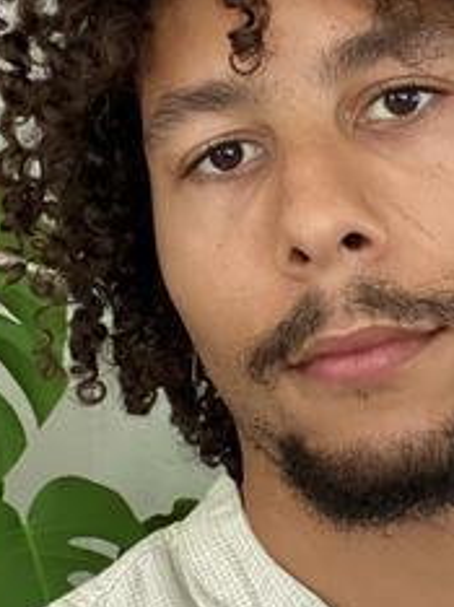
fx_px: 1366
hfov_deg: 18.7
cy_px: 327
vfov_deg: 25.0
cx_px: 348
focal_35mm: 78
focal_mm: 2.71
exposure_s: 1/60
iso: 320
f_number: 2.2
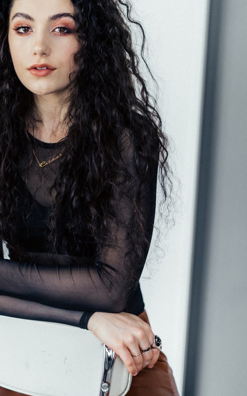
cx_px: 47
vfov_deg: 26.5
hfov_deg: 16.6
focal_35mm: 78
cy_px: 196
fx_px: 840
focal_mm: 50
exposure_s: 1/80
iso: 400
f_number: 1.8
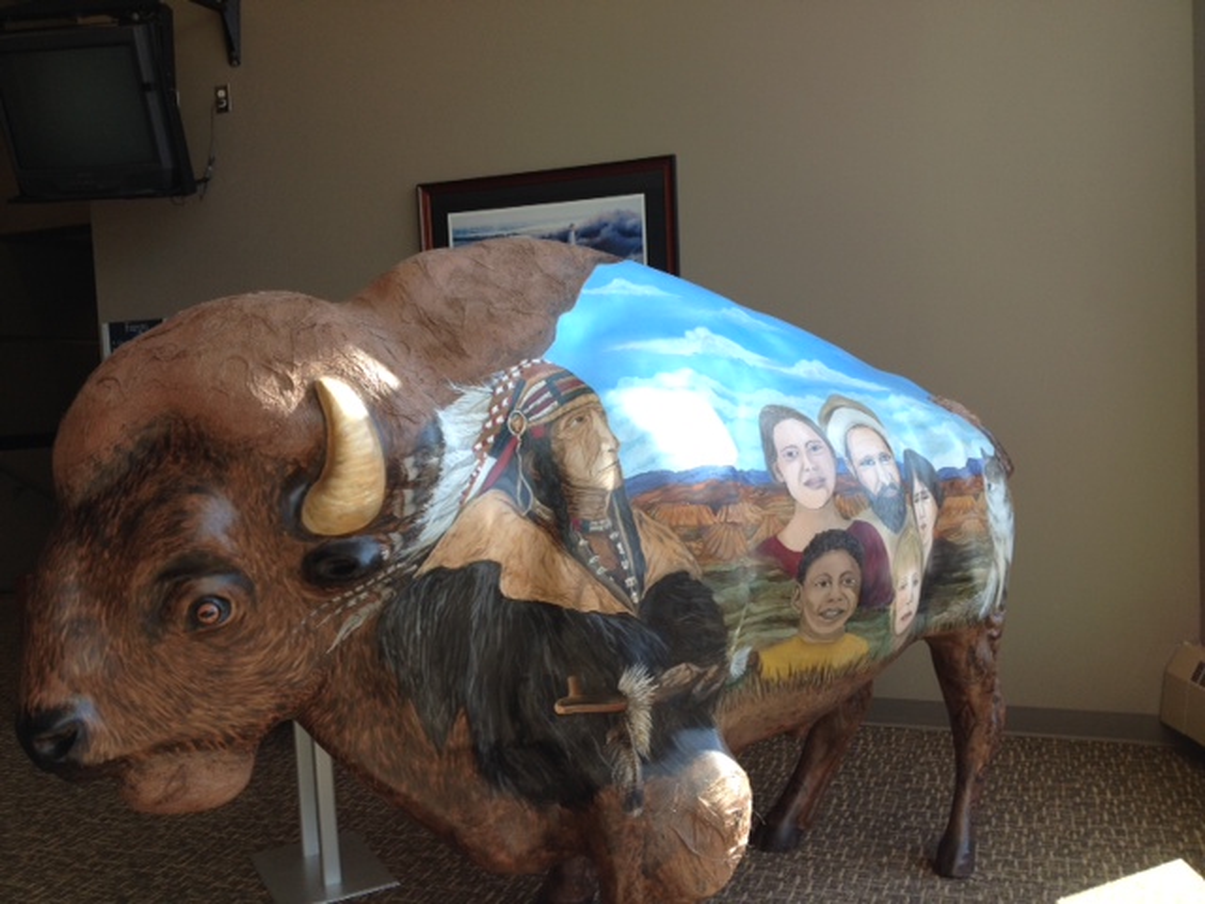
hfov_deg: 52.6
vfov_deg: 40.7
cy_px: 452
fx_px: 1218
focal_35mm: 35
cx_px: 602
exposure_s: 1/170
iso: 50
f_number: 2.4
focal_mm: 4.28
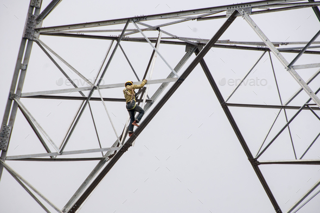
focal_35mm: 300
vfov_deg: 4.6
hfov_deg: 6.9
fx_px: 2664
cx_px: 160
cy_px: 106
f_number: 8
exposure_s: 1/500
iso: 200
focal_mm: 200
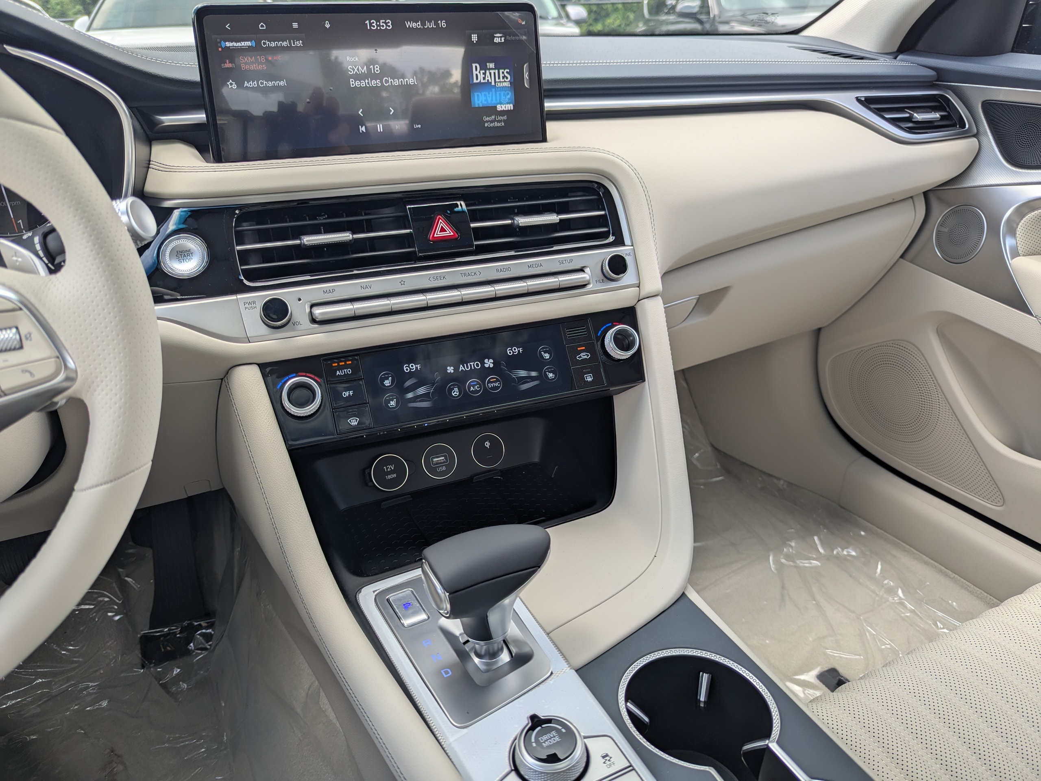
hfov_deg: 71.6
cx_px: 520
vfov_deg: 56.8
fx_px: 722
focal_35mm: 24
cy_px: 390
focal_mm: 6.81
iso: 42
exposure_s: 1/413
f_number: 1.85
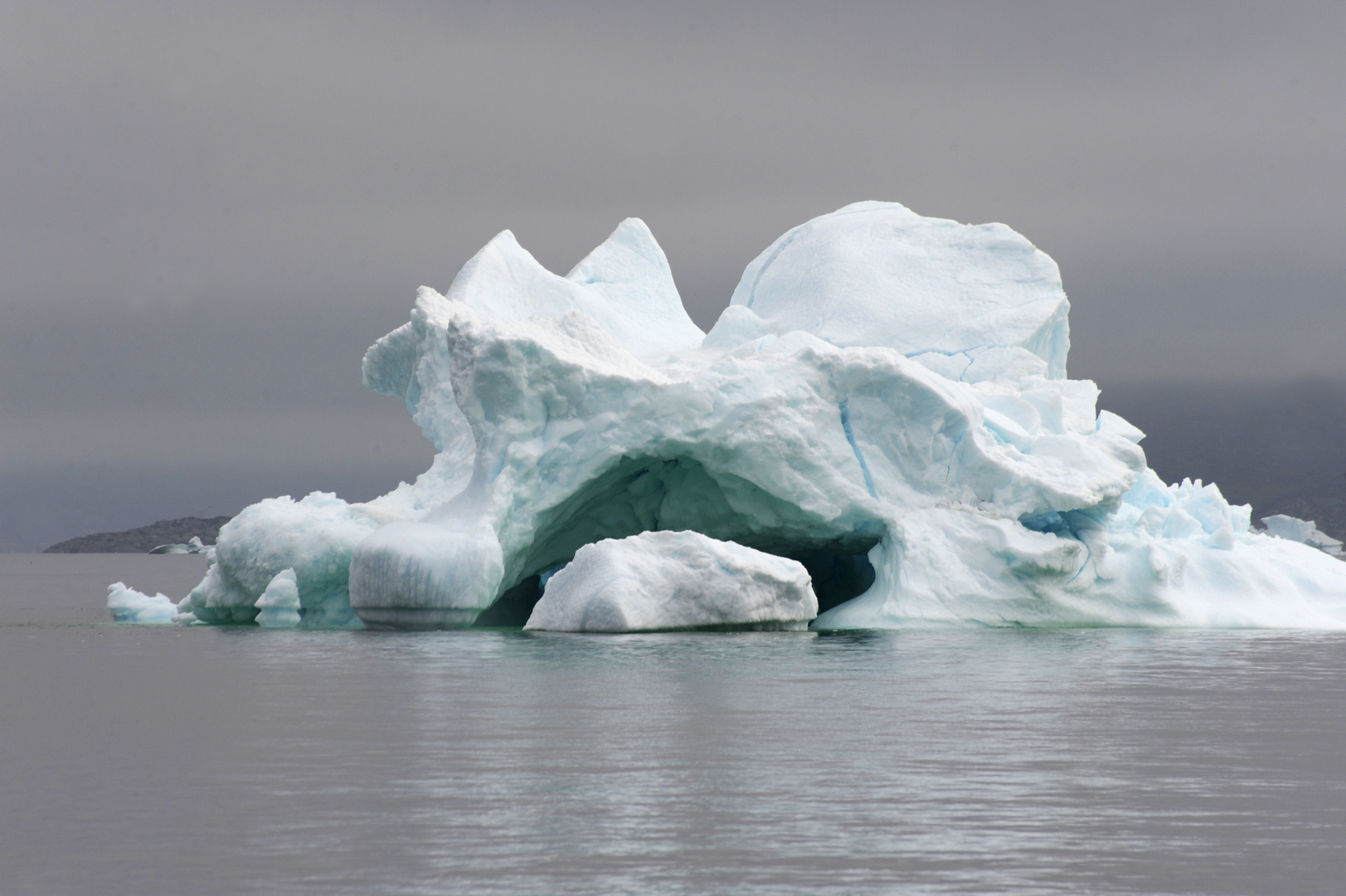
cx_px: 673
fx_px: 11209
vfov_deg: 4.6
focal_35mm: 300
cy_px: 448
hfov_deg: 6.9
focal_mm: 300
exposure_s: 1/500
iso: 200
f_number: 11
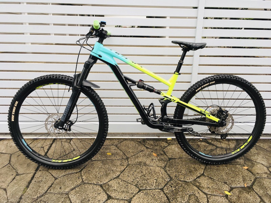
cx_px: 136
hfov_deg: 61.7
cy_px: 102
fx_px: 227
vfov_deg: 48.2
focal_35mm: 29
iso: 32
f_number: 2.2
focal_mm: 4.15
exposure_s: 1/50
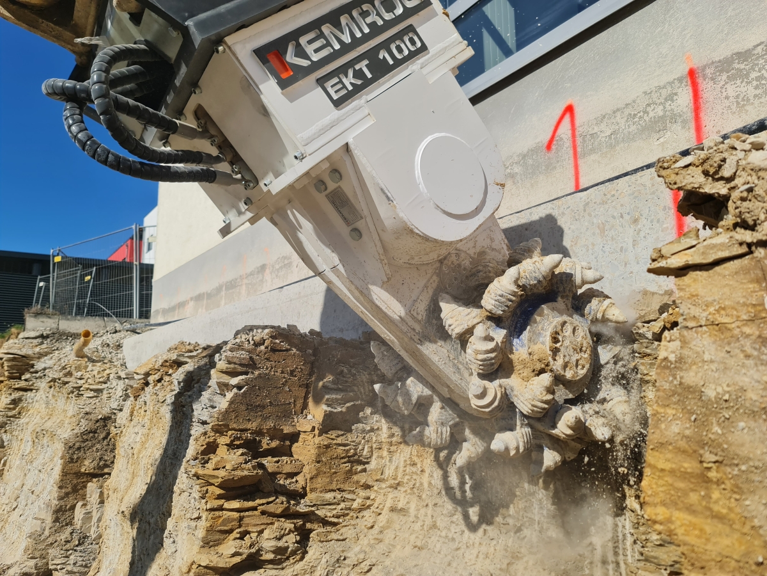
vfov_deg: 54.9
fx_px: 554
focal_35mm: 25
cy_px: 288
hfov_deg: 69.4
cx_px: 384
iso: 50
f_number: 1.8
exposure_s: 1/1748
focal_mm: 7
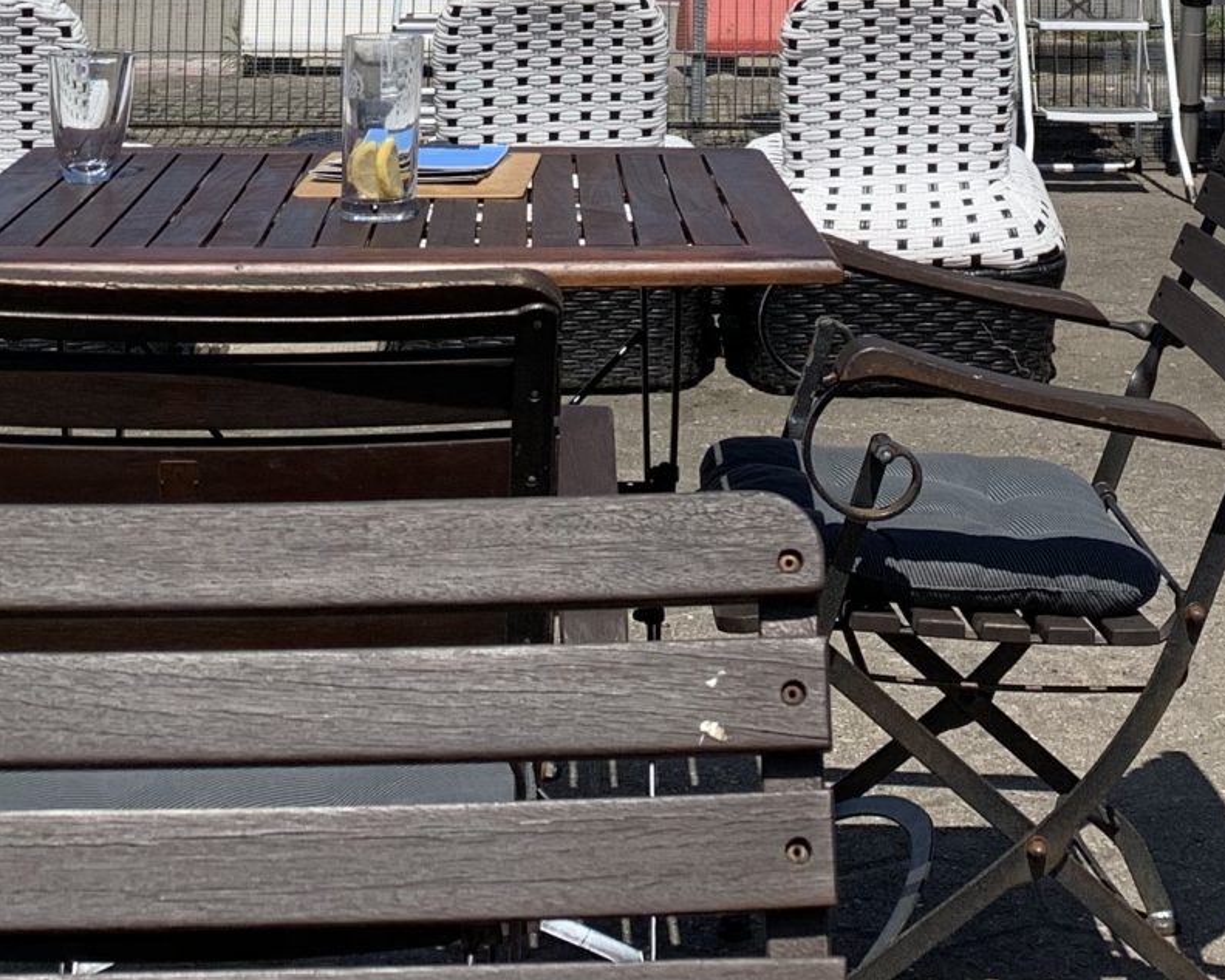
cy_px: -476
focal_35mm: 82
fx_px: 2974
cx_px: 741
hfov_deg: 23.2
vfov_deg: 17.0
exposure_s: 1/2915
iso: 25
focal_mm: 4.25
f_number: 1.8
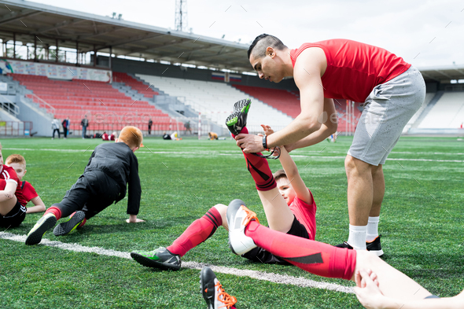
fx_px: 644
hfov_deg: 39.6
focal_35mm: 50
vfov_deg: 27.0
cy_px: 154
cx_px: 232
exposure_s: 1/2000
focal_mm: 50
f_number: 5
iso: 640
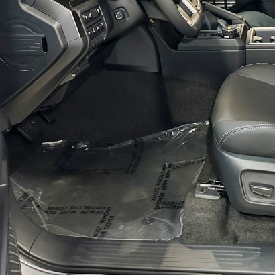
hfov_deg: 31.3
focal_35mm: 53
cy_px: 25
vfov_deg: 30.7
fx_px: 476
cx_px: 222
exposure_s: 1/60
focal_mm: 6.86
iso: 800
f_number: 1.78
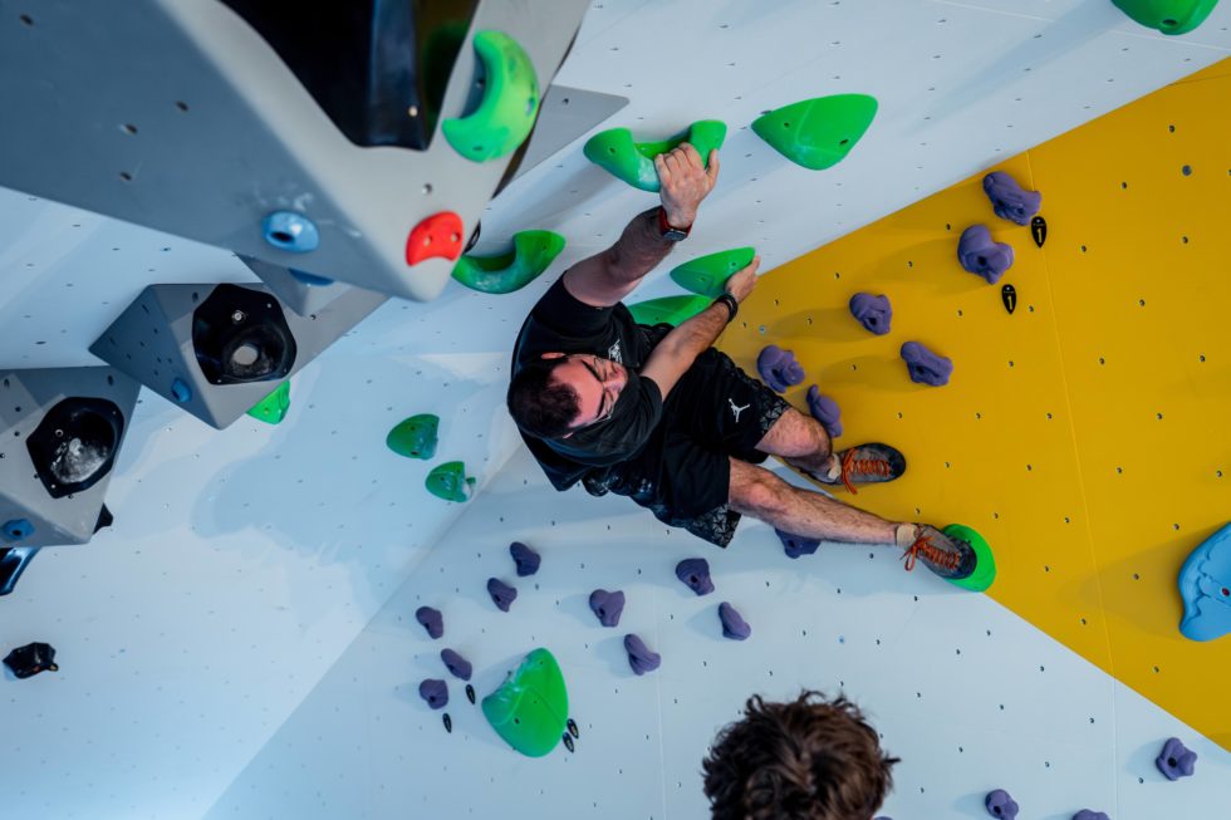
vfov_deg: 24.6
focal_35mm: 55
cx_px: 616
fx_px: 1880
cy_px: 410
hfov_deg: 36.3
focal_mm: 55
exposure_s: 1/320
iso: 5000
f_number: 5
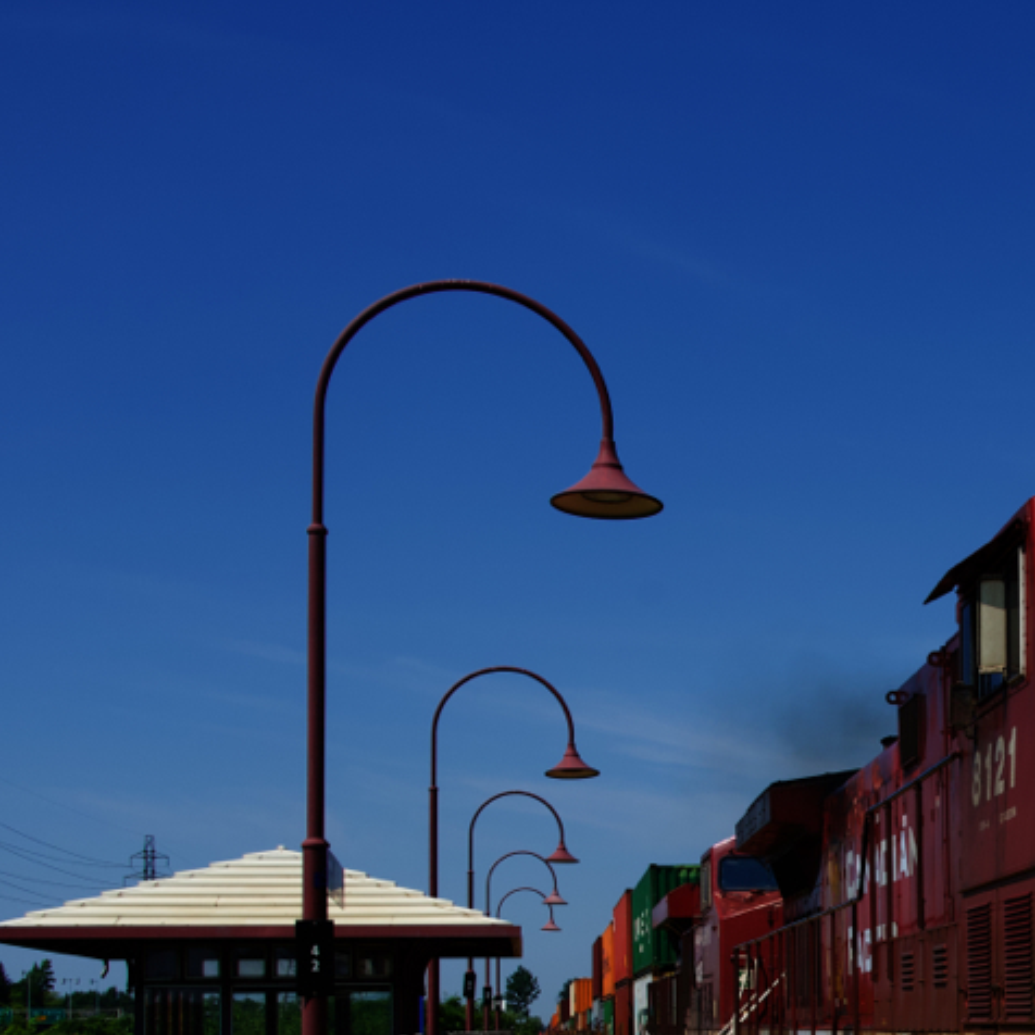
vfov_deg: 25.7
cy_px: 918
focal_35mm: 65
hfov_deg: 25.4
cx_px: 974
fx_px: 2204
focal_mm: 28.5
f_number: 8
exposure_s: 1/800
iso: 250
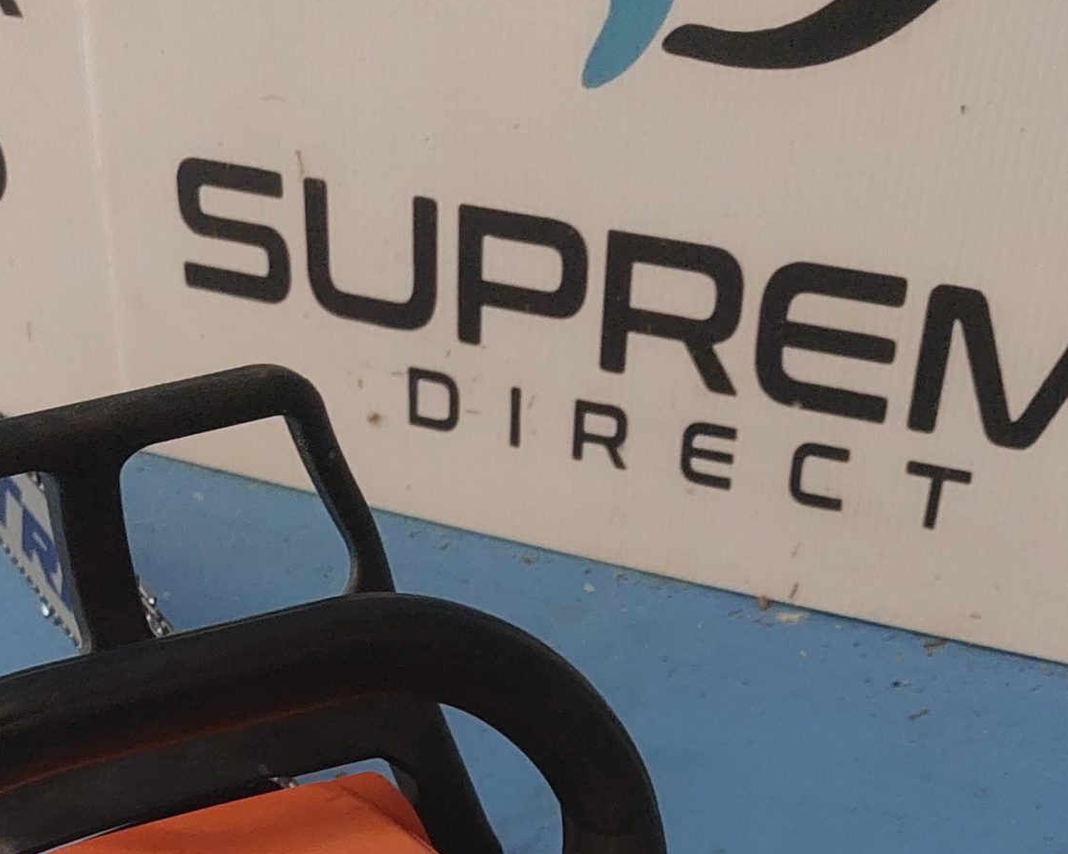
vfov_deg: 24.2
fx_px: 1706
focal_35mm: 54
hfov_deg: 34.7
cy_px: 1141
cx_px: 459
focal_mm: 5.23
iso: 800
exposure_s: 1/25
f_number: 1.8
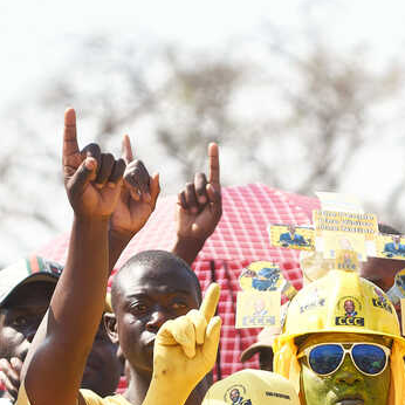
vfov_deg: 3.2
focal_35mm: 541
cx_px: 390
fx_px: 7161
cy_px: 425
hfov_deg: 3.2
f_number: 5.6
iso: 500
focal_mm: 200
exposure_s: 1/1600
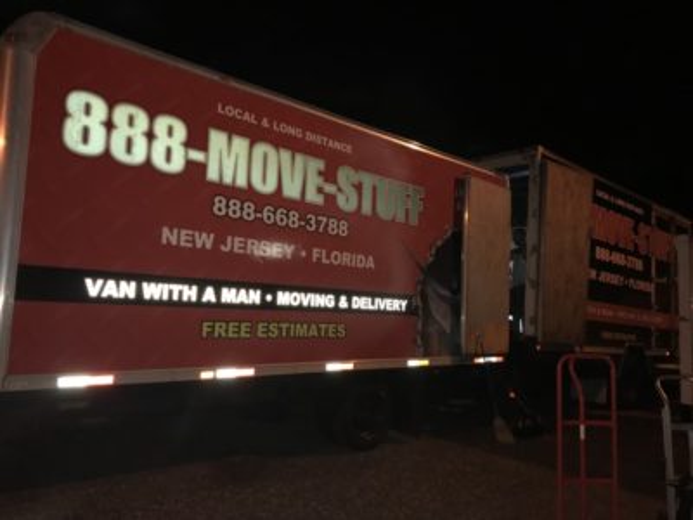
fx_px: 561
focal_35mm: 28
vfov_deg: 49.7
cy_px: 260
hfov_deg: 63.4
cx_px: 346
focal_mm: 3.99
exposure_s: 1/16
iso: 125
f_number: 1.8
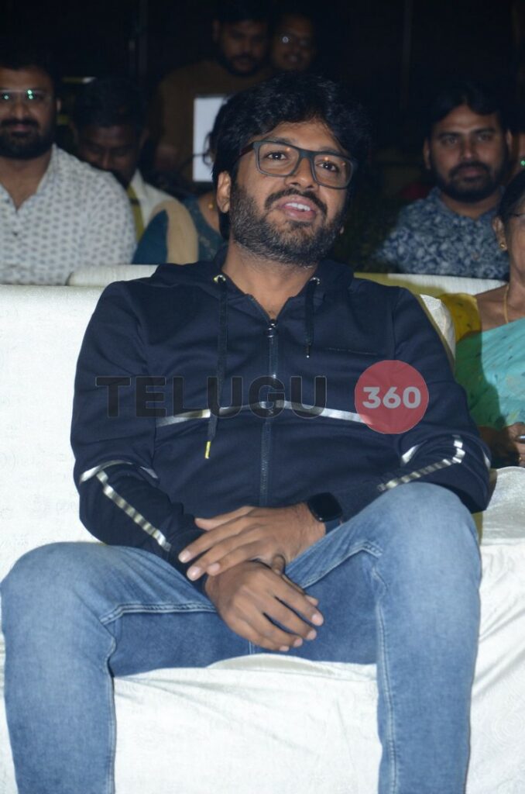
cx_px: 262
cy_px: 397
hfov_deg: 8.7
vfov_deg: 13.1
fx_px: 3461
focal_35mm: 158
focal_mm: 105
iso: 640
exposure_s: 1/125
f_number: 6.3
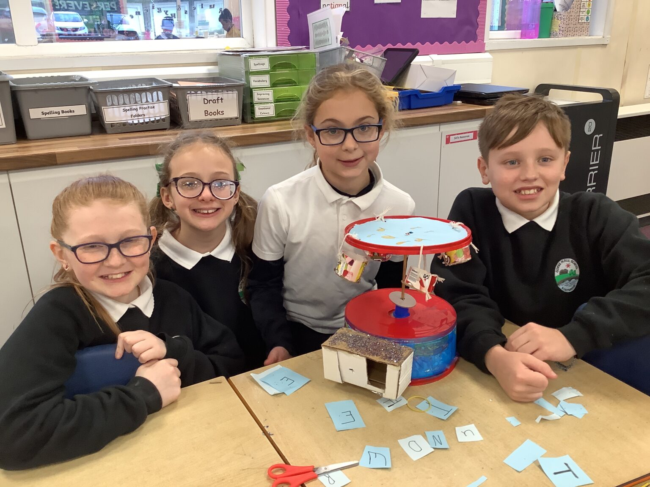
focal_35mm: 31
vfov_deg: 45.4
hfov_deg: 58.4
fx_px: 582
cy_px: 244
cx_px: 325
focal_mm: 3.3
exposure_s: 1/50
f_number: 2.4
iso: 160
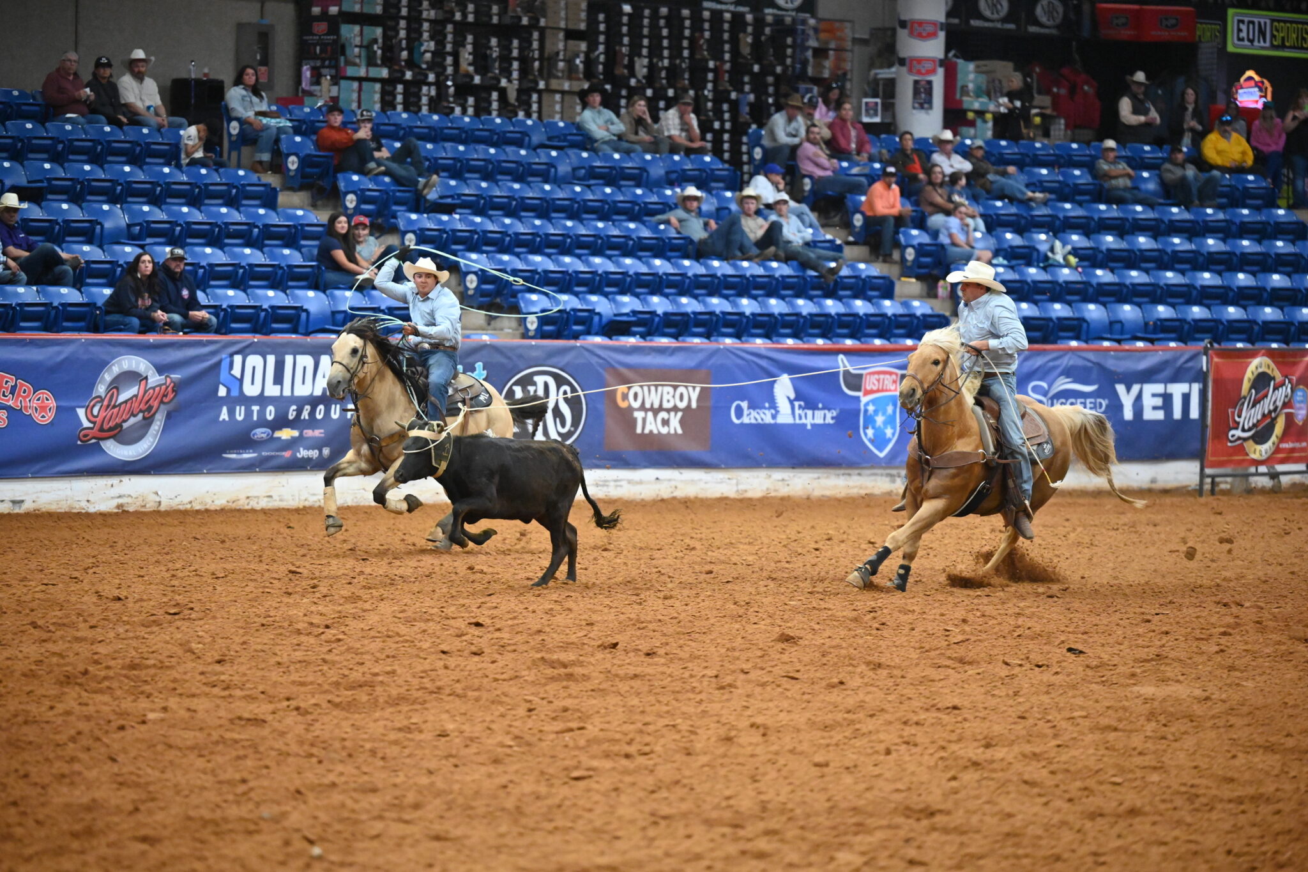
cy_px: 436
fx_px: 5086
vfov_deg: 9.8
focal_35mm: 140
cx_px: 654
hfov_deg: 14.7
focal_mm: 140
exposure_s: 1/1250
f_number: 2.8
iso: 6400
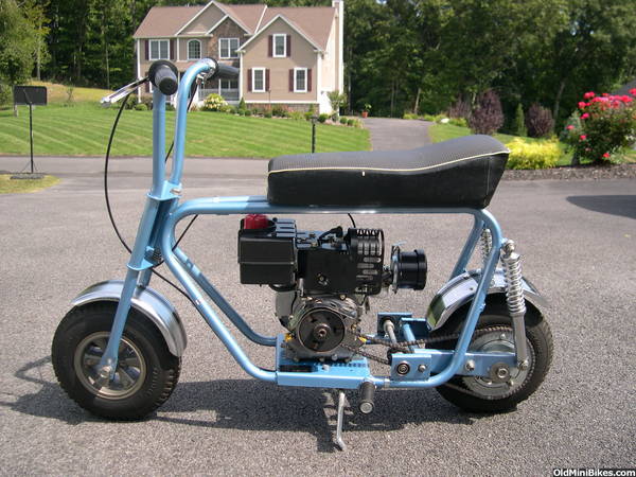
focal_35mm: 38
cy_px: 238
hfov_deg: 49.0
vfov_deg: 37.7
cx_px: 318
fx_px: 698
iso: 100
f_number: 2.8
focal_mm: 8
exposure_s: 1/556
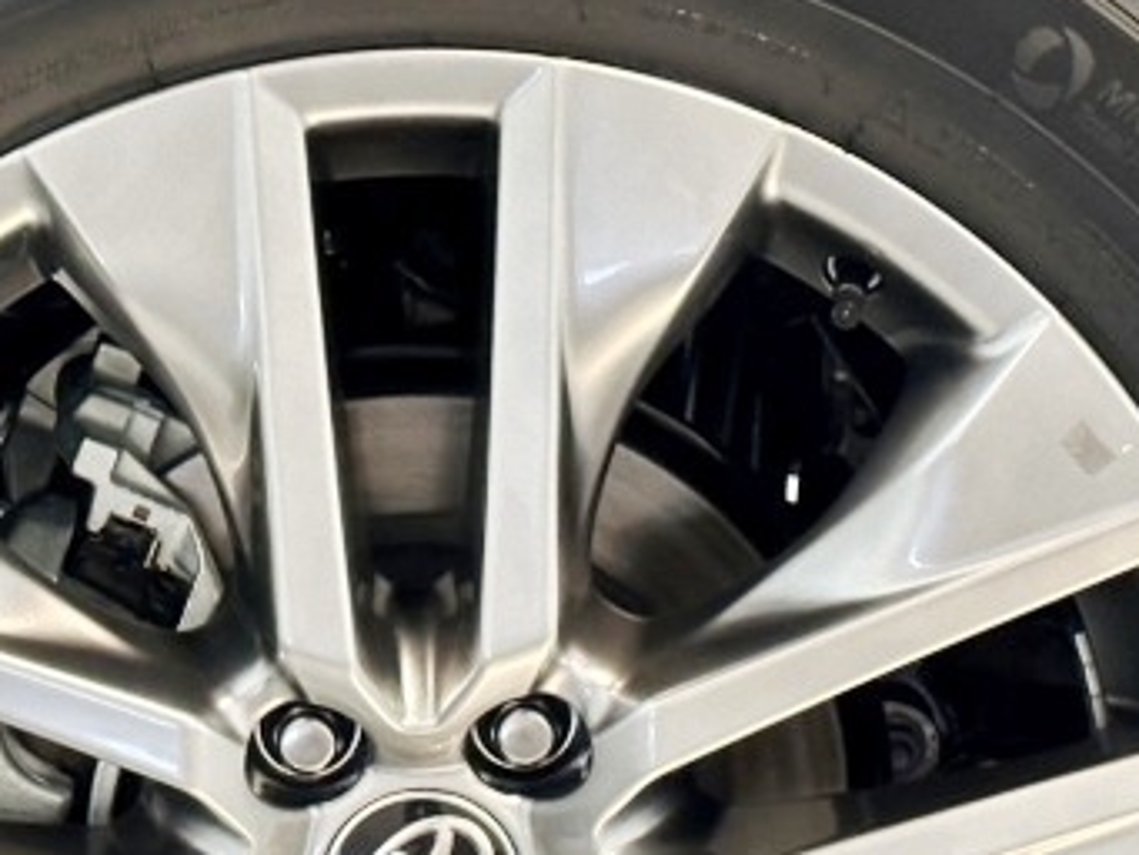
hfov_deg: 13.7
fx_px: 4740
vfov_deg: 10.3
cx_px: 374
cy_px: 785
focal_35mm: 144
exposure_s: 1/30
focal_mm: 6.86
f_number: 1.78
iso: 500
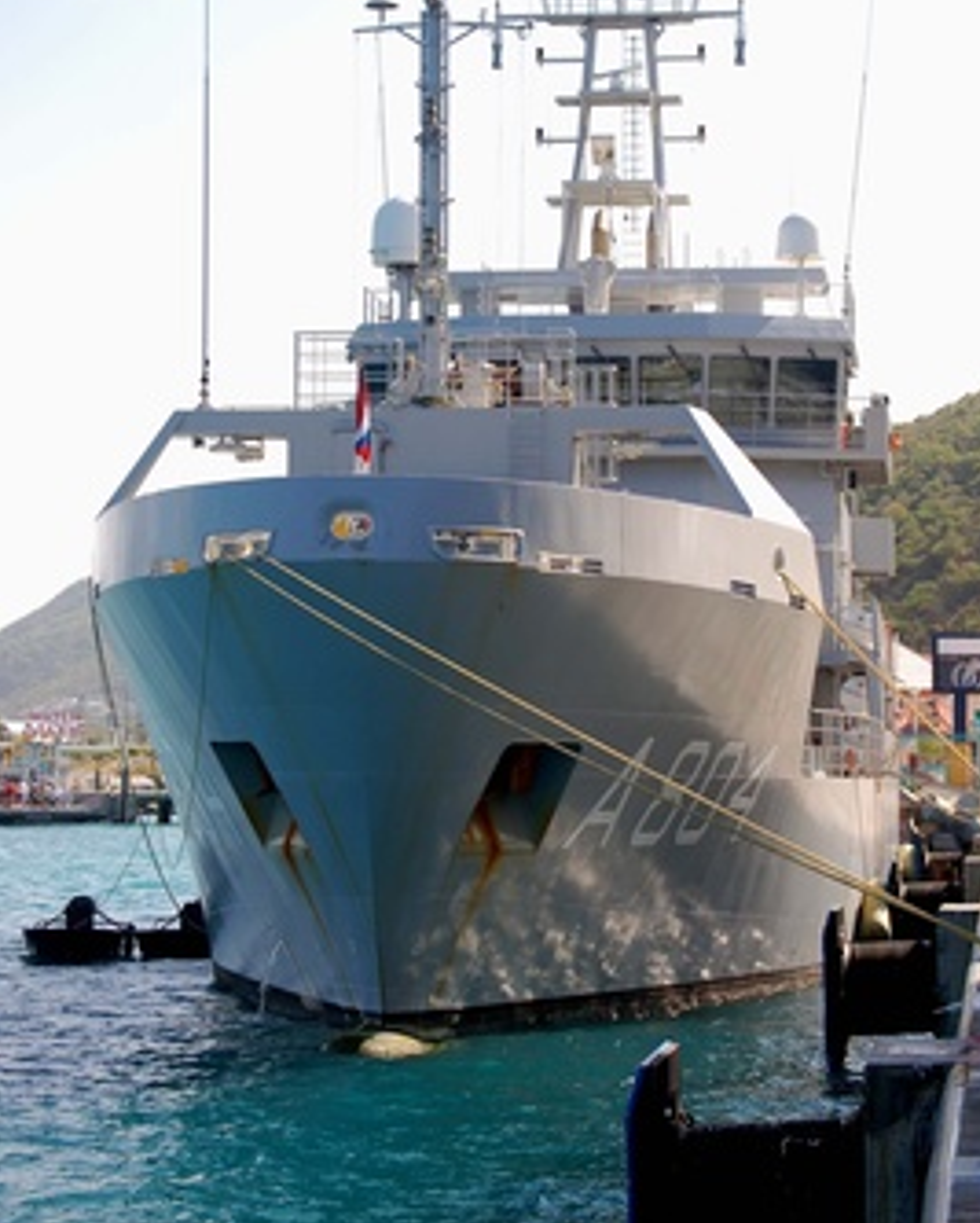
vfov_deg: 19.4
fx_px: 3570
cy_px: 494
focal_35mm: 99
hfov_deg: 15.6
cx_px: 514
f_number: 5.6
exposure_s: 1/500
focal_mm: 55
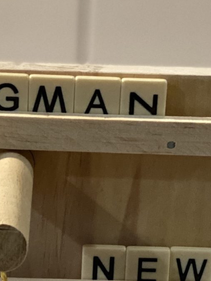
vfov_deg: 9.7
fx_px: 1601
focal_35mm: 197
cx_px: 30
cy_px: 454
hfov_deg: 7.5
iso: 400
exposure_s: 1/17
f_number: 2
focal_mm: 6
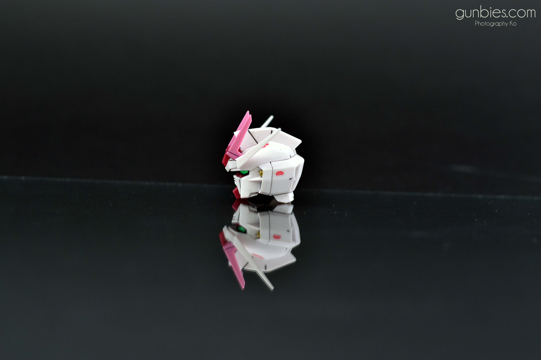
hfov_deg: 27.0
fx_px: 1127
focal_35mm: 75
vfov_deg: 18.2
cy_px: 180
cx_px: 270
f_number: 3.5
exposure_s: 1/50
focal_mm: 50
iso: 200
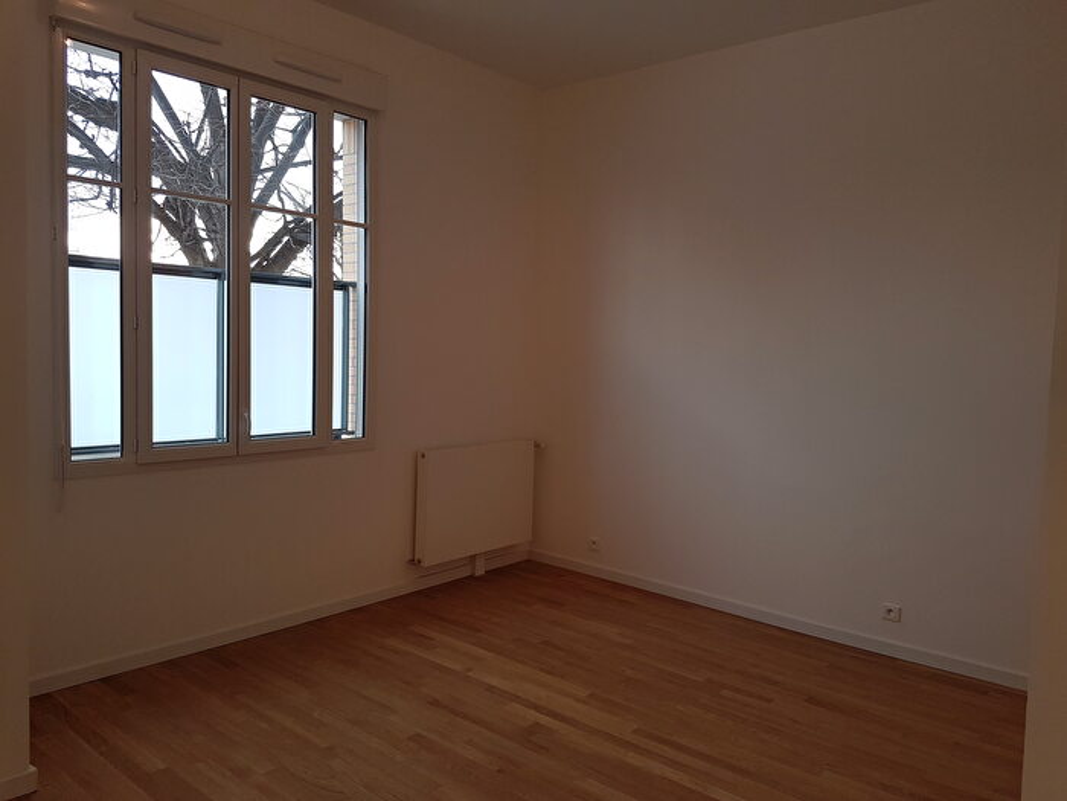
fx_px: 801
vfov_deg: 53.1
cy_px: 400
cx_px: 534
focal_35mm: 26
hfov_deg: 67.3
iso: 40
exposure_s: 1/129
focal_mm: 4.2
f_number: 1.7
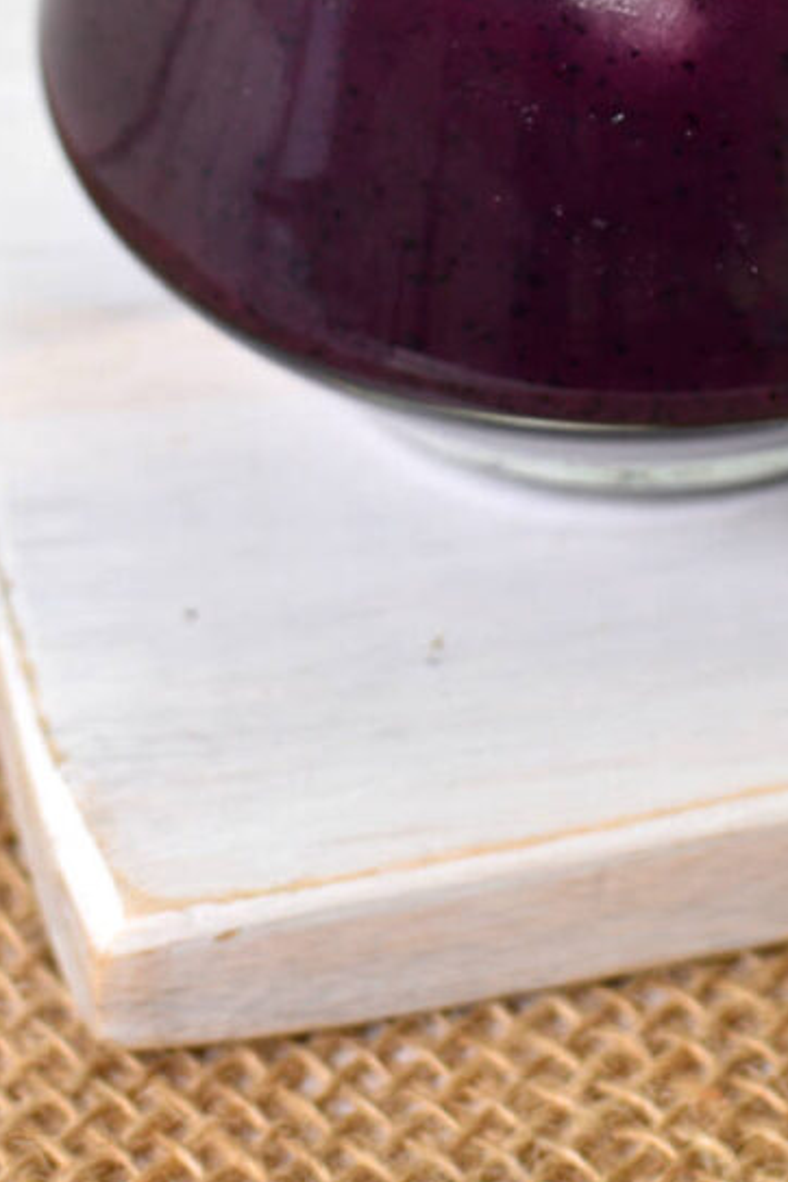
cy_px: -318
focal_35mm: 148
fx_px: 4873
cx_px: 670
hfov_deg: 9.2
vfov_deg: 13.4
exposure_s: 1/25
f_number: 3.5
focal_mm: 35
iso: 200
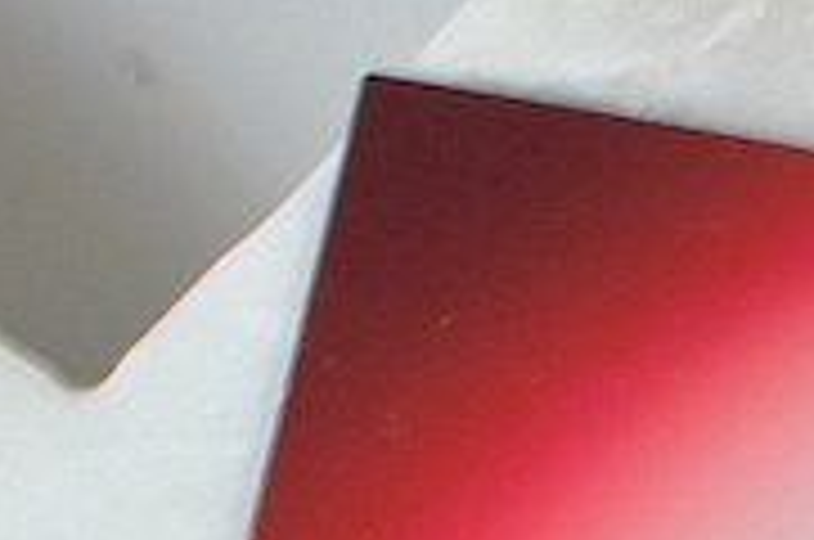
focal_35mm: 402
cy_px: 1696
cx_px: 1695
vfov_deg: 3.3
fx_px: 9070
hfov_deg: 5.0
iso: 100
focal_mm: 35
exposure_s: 1/20
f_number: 7.1
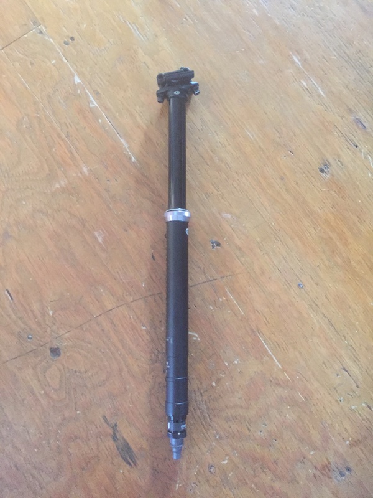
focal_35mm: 29
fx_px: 417
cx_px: 186
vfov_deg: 61.7
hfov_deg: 48.2
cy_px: 249
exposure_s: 1/15
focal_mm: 4.15
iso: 400
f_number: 2.2
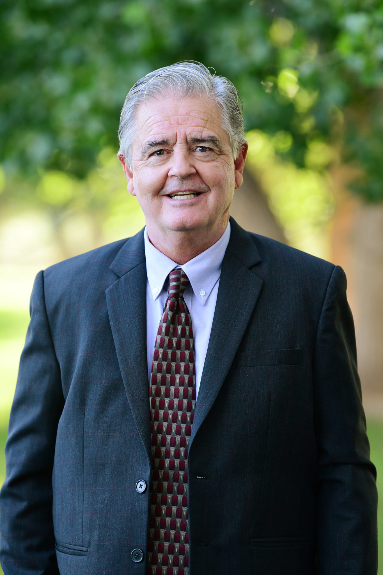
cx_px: 192
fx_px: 3192
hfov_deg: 6.9
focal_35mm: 200
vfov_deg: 10.3
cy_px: 288
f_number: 4
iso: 800
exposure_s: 1/400
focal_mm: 200
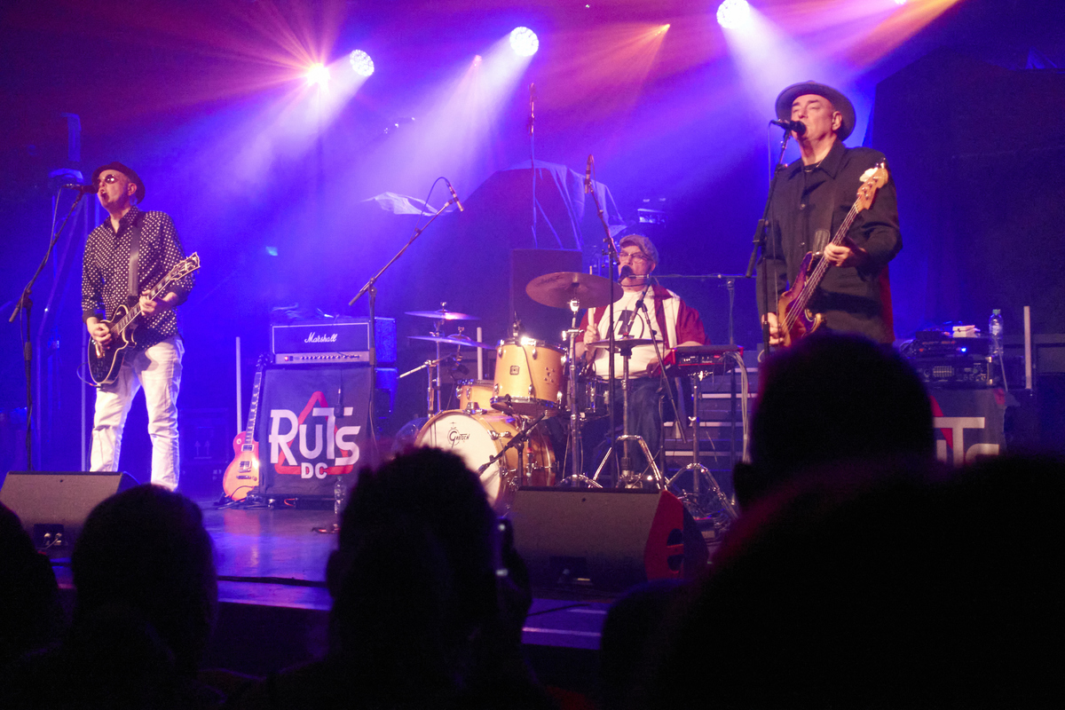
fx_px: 1716
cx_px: 532
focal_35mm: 58
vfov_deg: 23.4
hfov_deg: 34.5
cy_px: 355
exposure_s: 1/160
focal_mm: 21.39
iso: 6400
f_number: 2.8
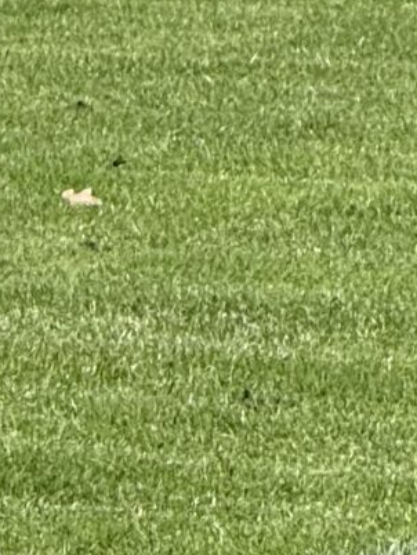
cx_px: 32
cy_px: 168
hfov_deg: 1.9
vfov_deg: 2.6
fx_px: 12258
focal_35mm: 764
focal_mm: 15.66
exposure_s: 1/736
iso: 50
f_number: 2.8
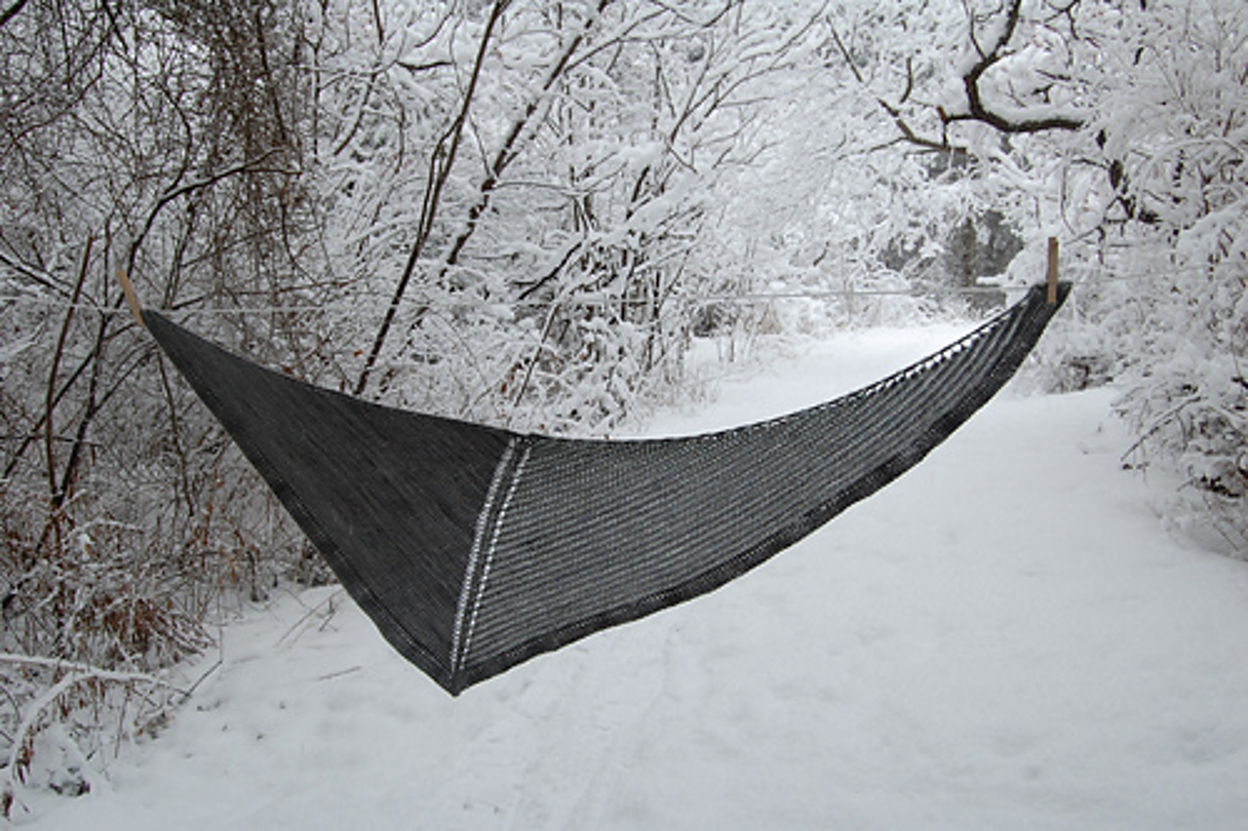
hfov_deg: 55.1
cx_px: 624
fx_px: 1196
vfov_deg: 38.3
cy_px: 416
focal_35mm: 34
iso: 200
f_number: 8
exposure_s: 1/125
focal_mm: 23
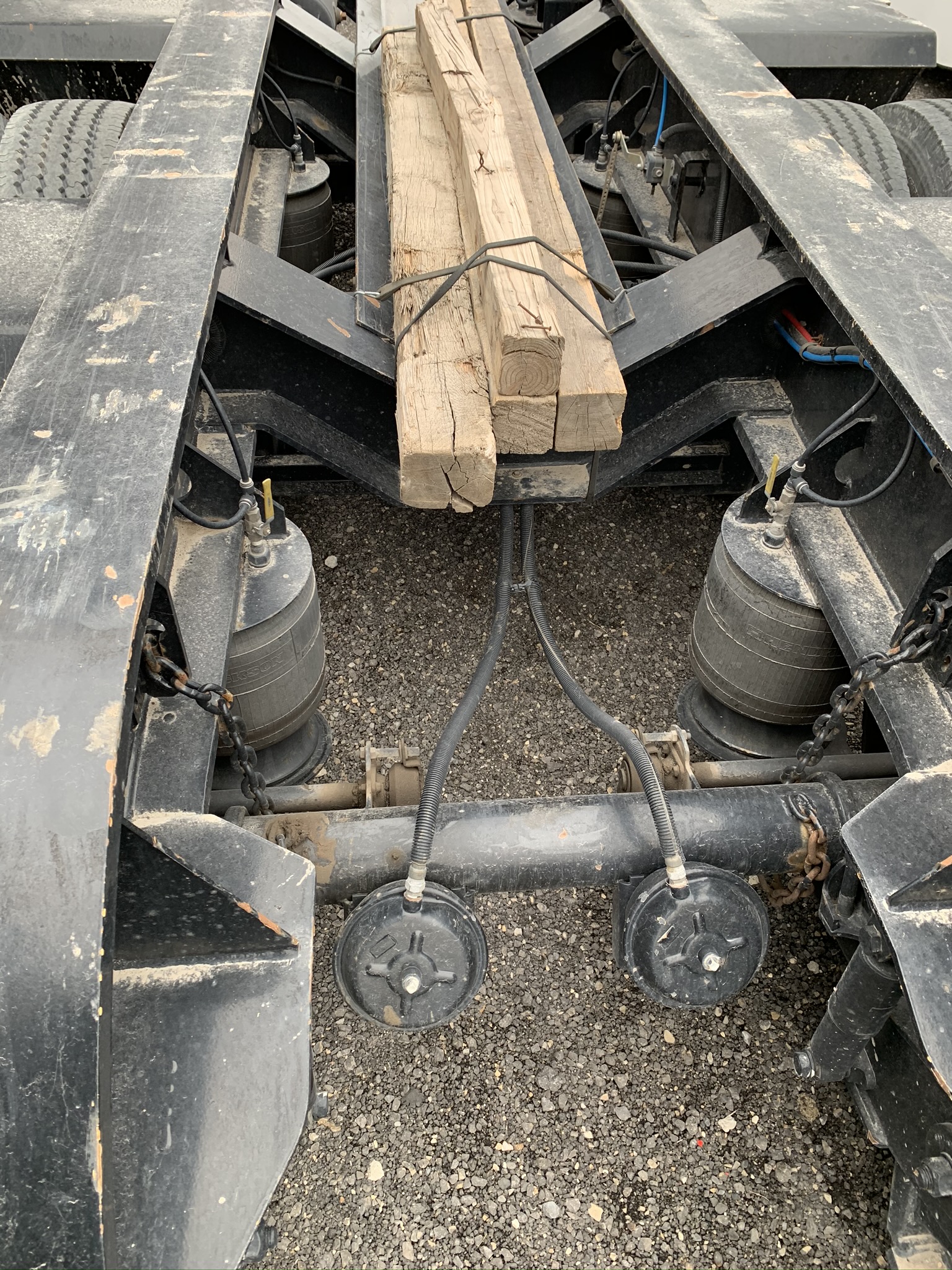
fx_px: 953
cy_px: 635
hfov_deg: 53.1
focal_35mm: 26
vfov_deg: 67.3
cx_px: 476
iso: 80
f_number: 1.8
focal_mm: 4.25
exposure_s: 1/121
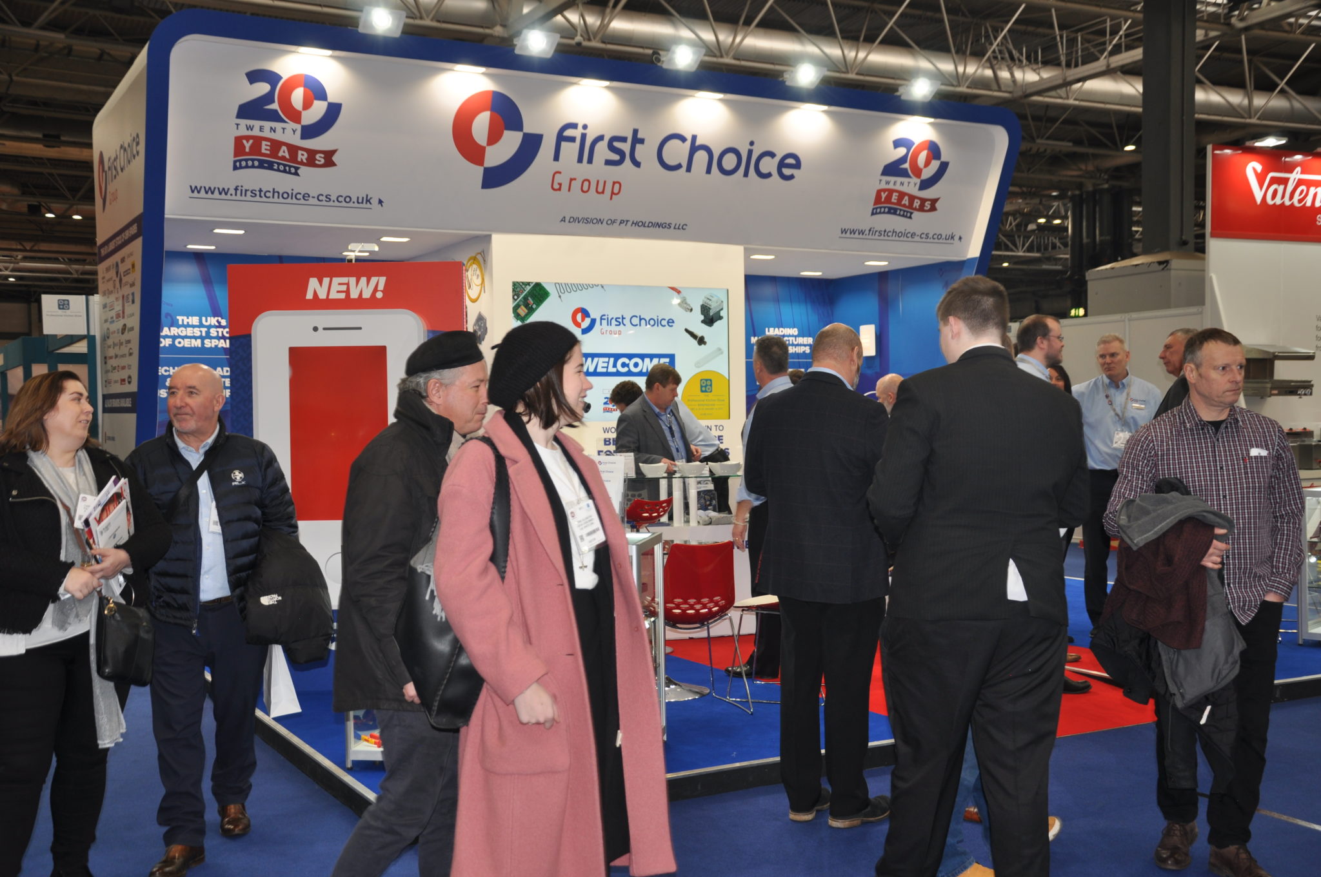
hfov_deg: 51.3
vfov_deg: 35.4
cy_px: 438
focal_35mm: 38
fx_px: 1374
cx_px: 660
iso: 200
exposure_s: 1/60
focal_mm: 25
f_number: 4
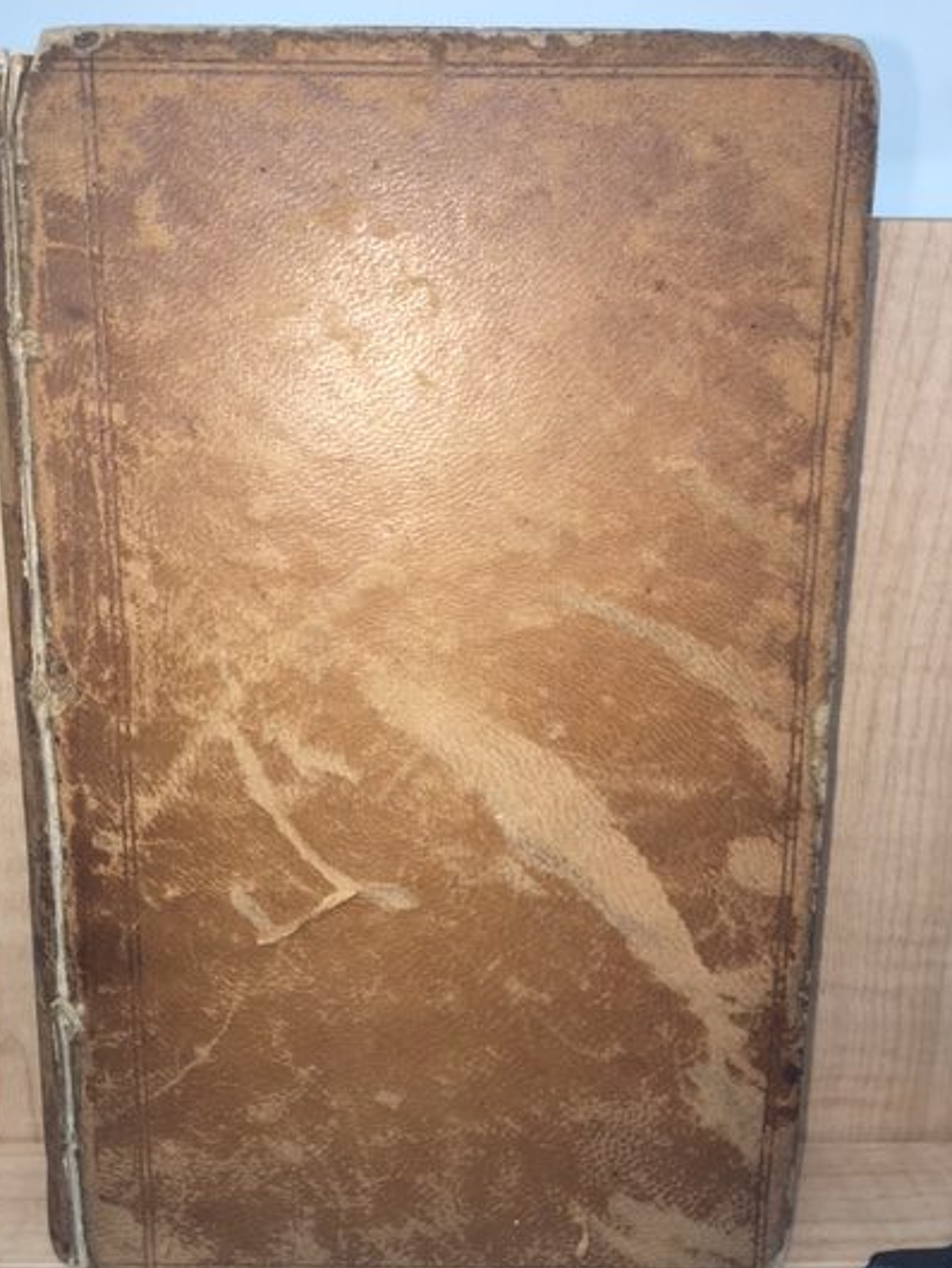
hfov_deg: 40.7
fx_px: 1282
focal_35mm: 35
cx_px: 426
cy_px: 646
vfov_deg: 52.6
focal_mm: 4.15
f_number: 2.2
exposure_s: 1/95
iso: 25
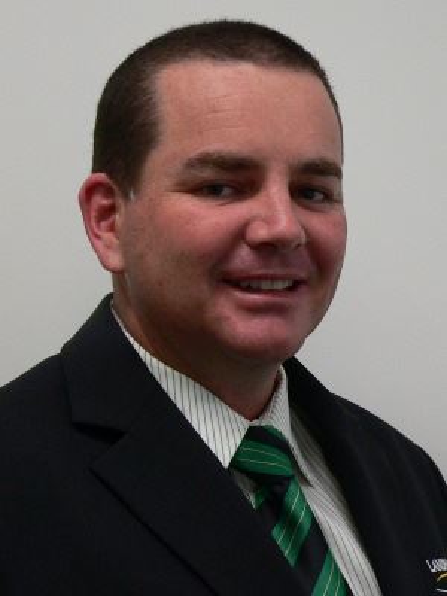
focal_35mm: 53
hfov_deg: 27.5
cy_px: 298
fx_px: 913
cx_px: 224
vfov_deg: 36.2
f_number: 2.8
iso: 200
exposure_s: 1/50
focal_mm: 8.8
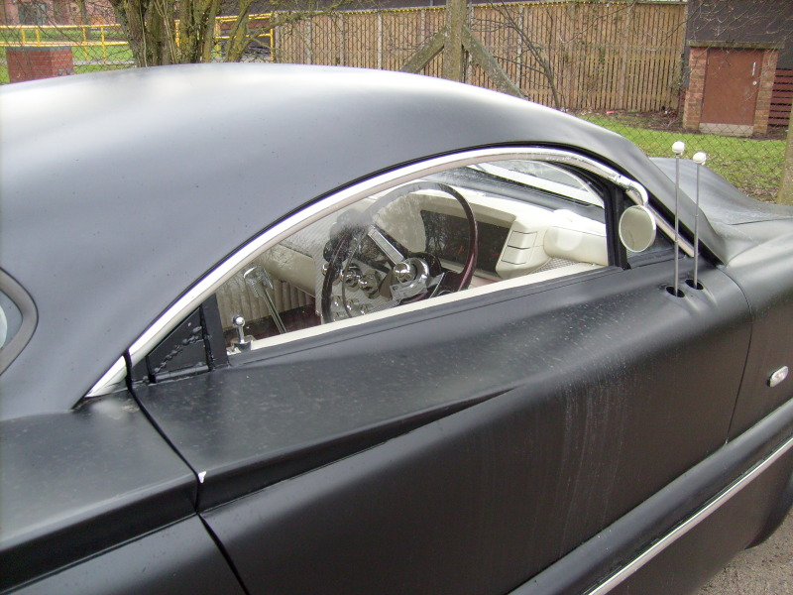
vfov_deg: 40.7
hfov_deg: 52.6
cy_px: 298
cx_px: 396
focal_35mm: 35
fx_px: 802
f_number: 2.8
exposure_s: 1/125
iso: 80
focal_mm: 5.8
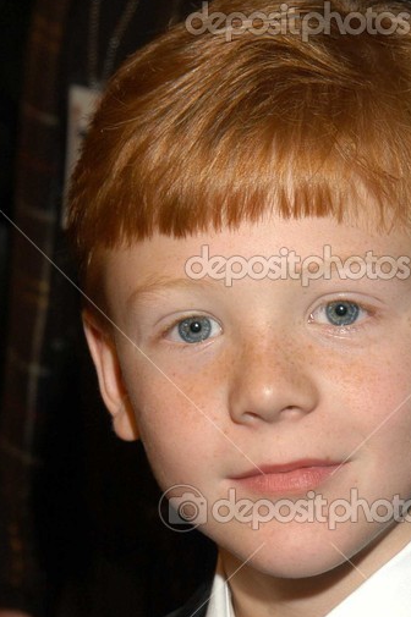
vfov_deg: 9.0
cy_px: 510
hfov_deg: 6.0
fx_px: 3910
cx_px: 297
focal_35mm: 228
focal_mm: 75
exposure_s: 1/180
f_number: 9
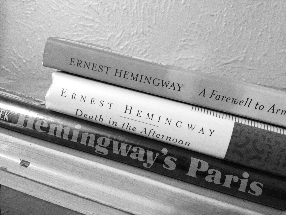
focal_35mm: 35
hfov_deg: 52.6
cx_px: 143
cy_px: 108
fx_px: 289
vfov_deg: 40.7
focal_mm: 4.28
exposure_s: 1/20
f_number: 2.4
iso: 250
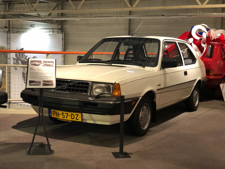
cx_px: 112
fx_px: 338
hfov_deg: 36.8
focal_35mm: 52
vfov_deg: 28.0
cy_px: 84
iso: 160
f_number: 2.4
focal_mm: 6
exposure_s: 1/17
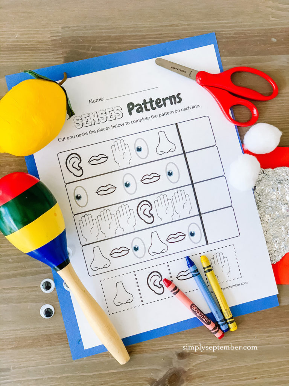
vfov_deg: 36.8
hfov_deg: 28.0
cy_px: 193
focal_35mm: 52
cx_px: 144
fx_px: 579
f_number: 2.4
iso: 50
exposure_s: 1/120
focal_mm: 6
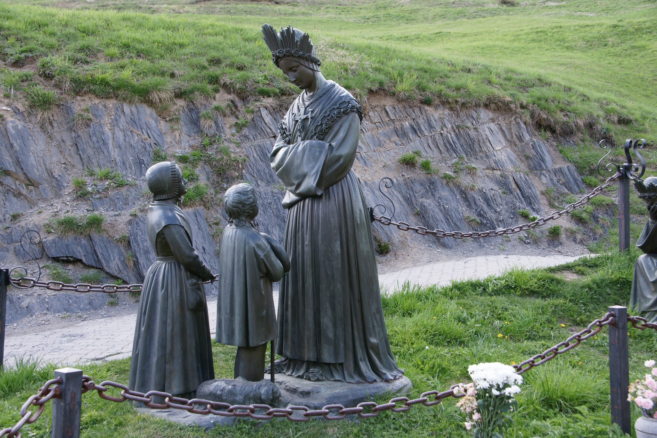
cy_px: 219
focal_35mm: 45
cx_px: 328
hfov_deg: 43.6
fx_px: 821
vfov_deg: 29.9
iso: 200
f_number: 7.1
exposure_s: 1/60
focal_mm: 30
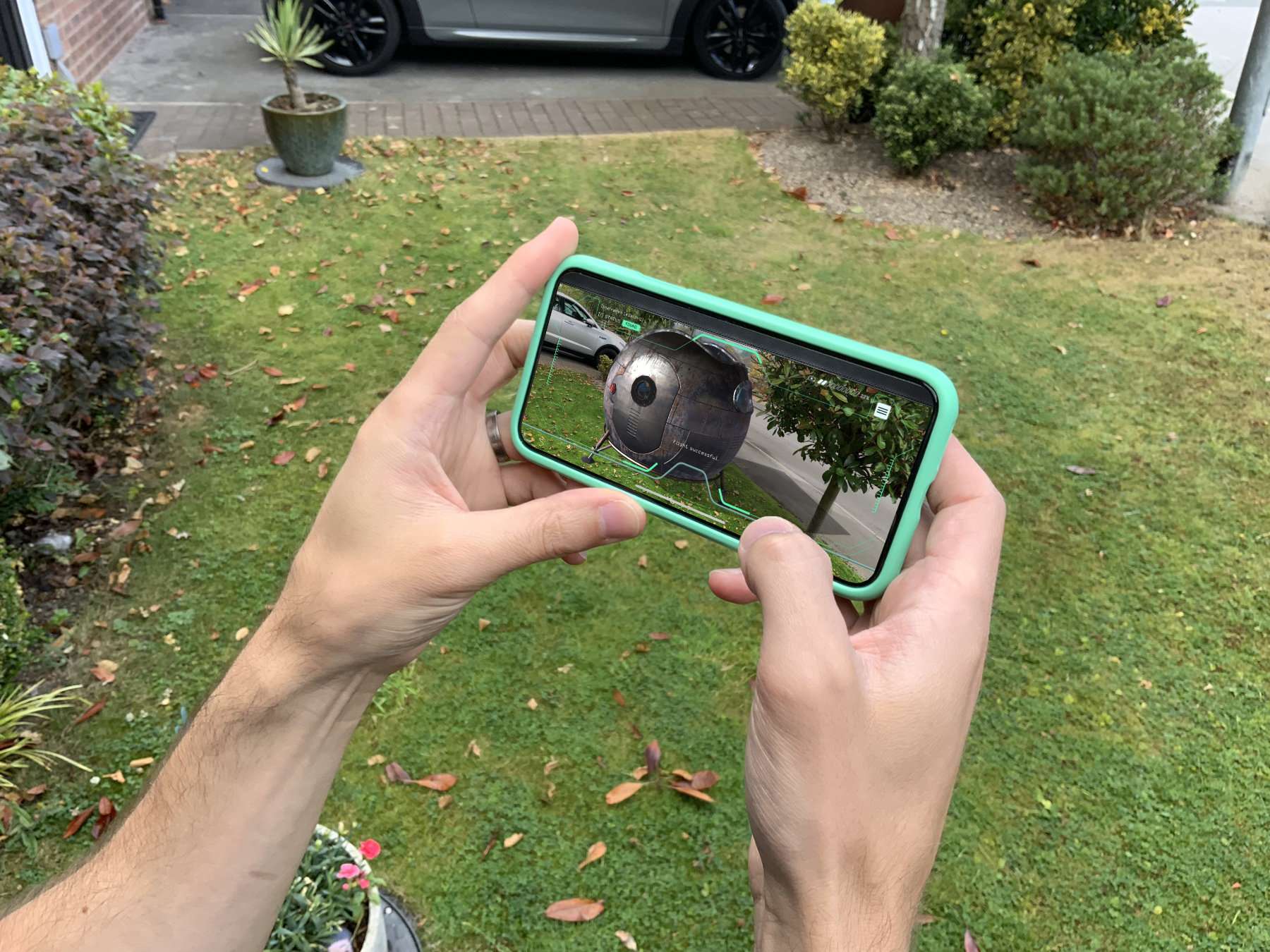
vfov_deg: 48.2
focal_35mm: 29
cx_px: 635
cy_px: 476
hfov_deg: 61.7
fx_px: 1064
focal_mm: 3
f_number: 1.8
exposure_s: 1/195
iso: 16
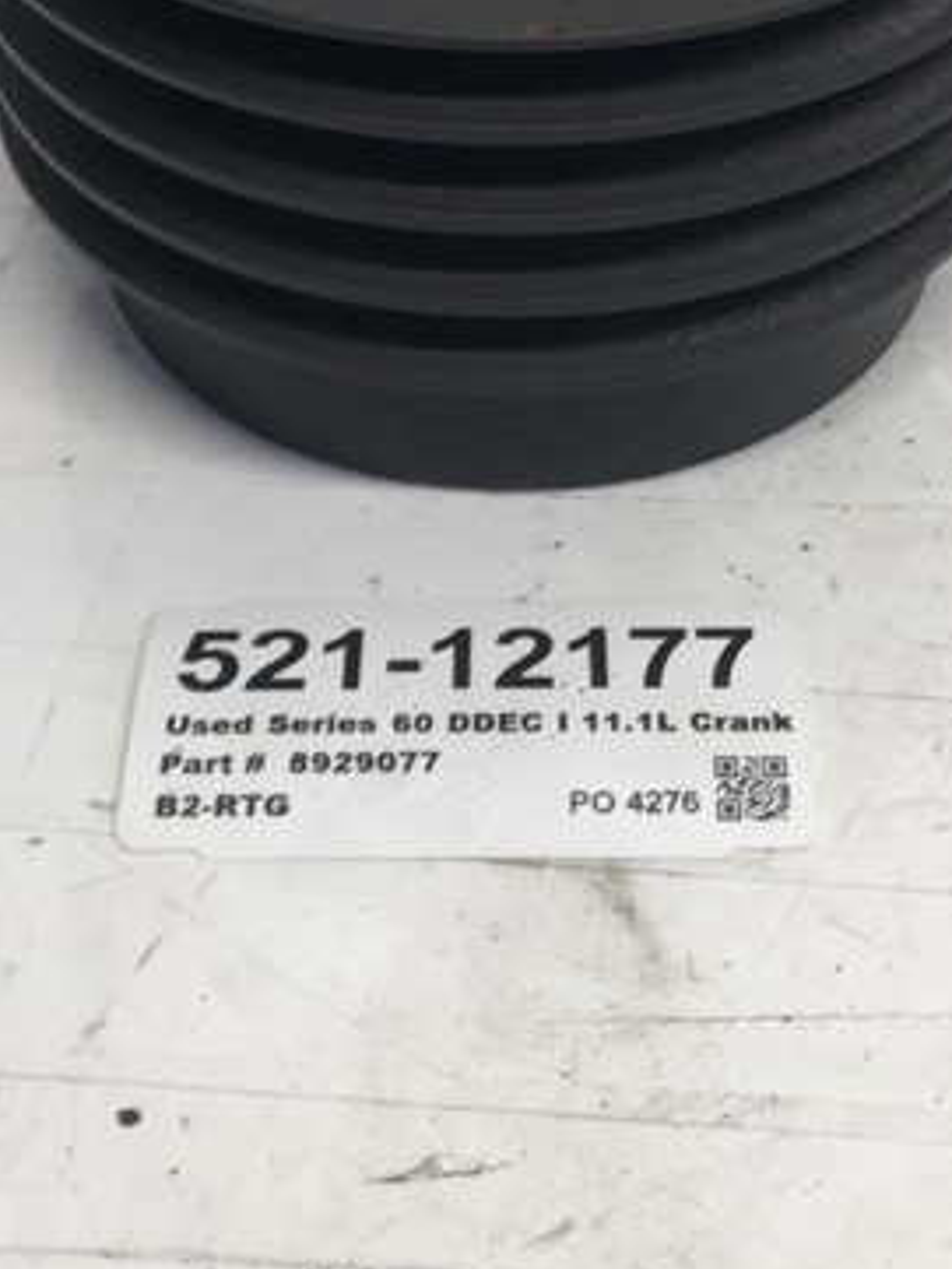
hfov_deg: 23.6
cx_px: 541
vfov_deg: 31.0
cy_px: 443
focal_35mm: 62
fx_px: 2272
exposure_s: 1/120
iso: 40
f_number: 1.8
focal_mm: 3.99
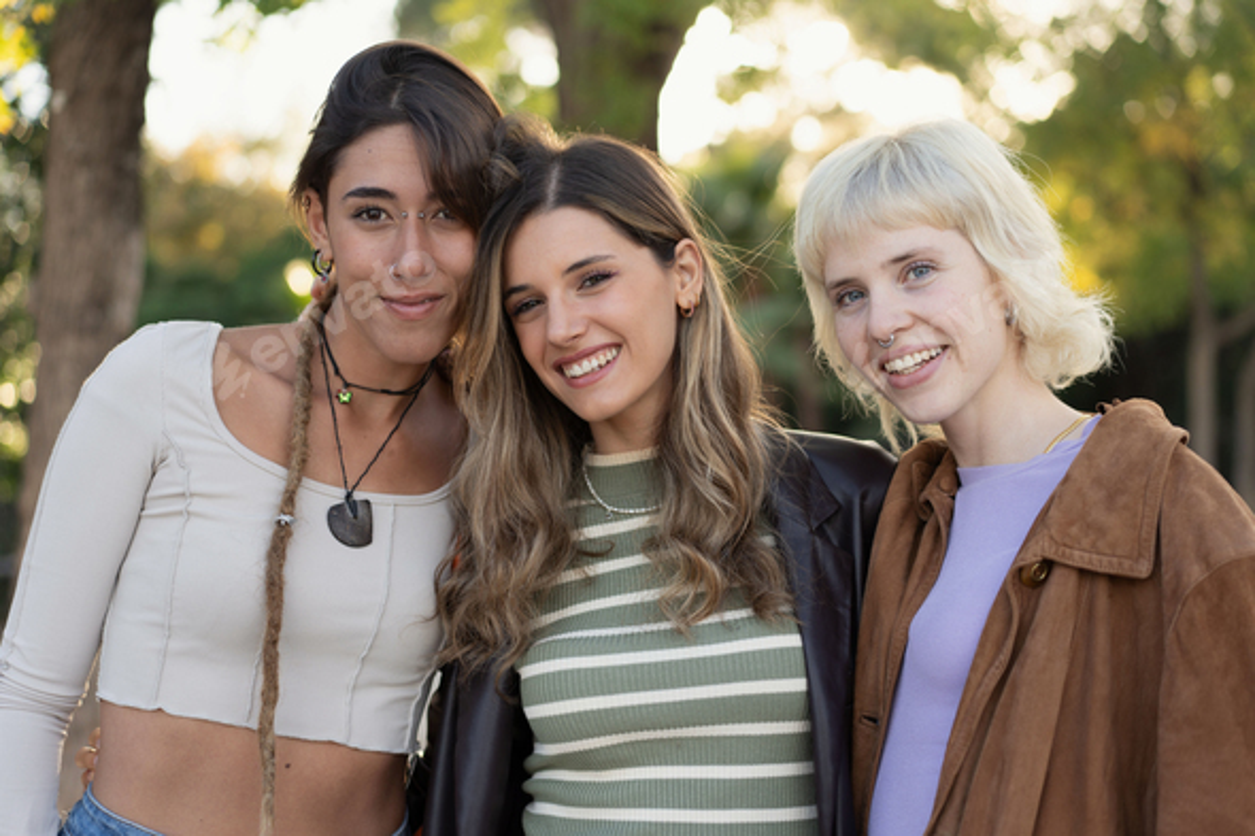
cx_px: 628
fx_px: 1917
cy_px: 418
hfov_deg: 36.3
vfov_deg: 24.6
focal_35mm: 55
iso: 100
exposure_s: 1/250
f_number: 2.5
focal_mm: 55
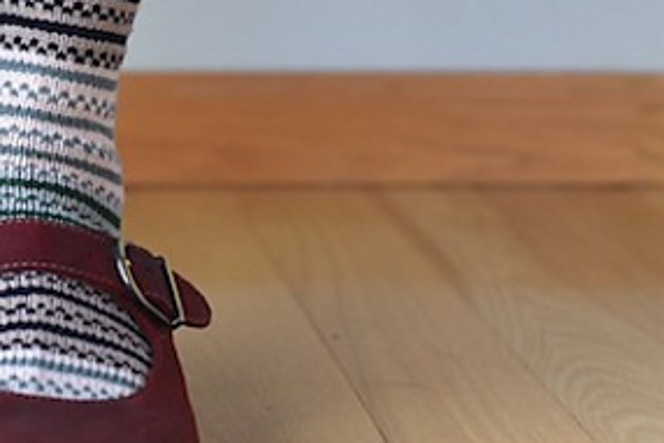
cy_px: 126
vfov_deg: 12.2
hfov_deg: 17.8
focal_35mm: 112
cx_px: -14
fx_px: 2067
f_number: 4
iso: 800
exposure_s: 1/50
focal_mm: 50
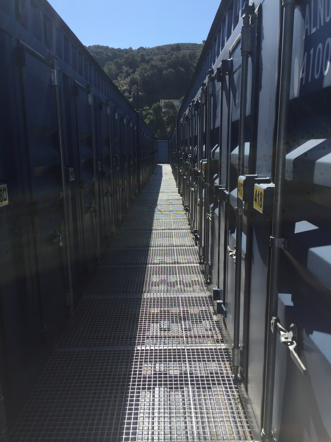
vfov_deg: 61.7
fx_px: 370
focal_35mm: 29
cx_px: 166
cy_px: 221
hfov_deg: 48.2
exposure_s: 1/1799
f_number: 2.2
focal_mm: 4.15
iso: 32
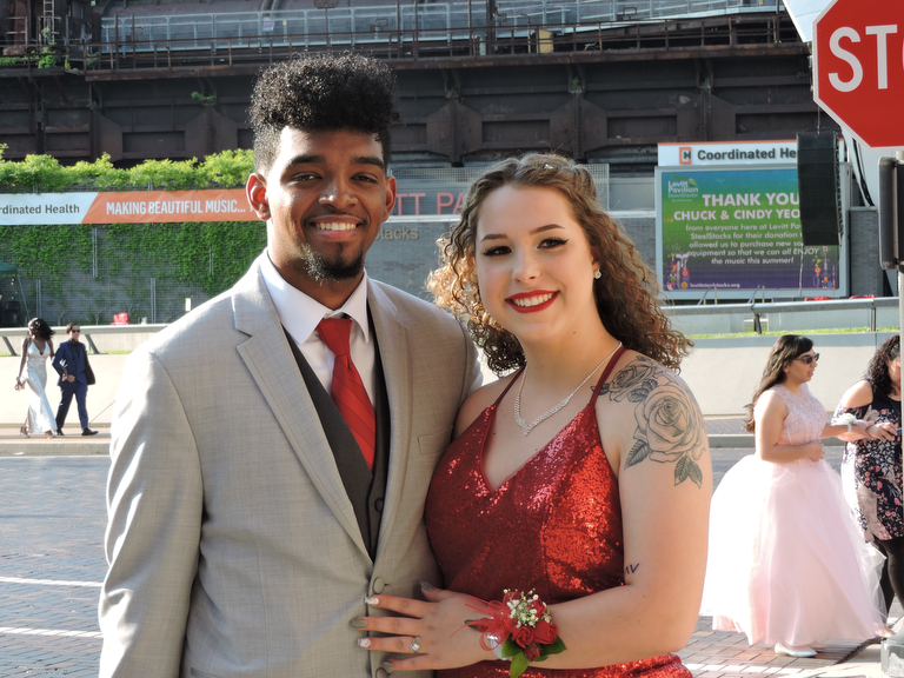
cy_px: 339
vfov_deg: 14.1
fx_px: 2742
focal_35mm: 105
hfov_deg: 18.7
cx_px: 452
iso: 100
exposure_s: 1/100
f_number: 4.8
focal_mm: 18.8
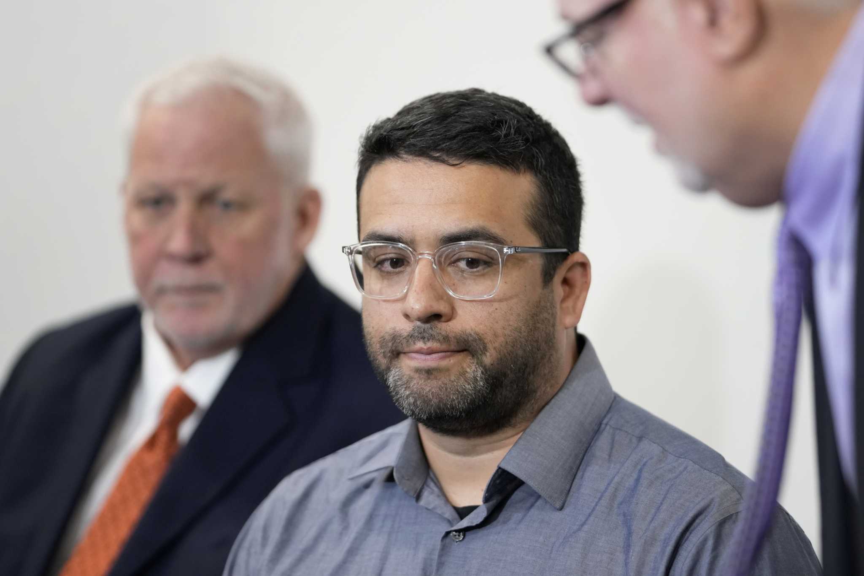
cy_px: 288
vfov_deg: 6.8
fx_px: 4847
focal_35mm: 202
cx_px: 432
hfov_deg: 10.2
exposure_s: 1/500
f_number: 1.8
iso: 1250
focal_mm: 135
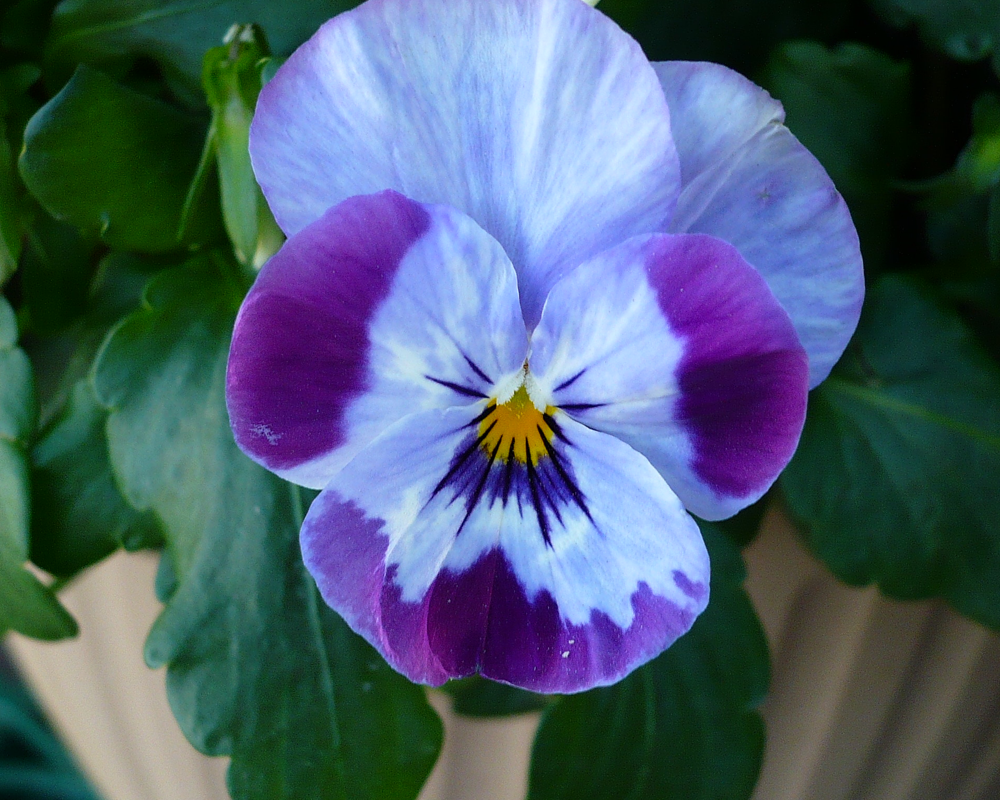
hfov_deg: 26.8
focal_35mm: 71
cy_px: 401
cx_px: 473
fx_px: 2101
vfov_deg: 21.6
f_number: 3.2
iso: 100
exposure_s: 1/60
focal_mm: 7.5
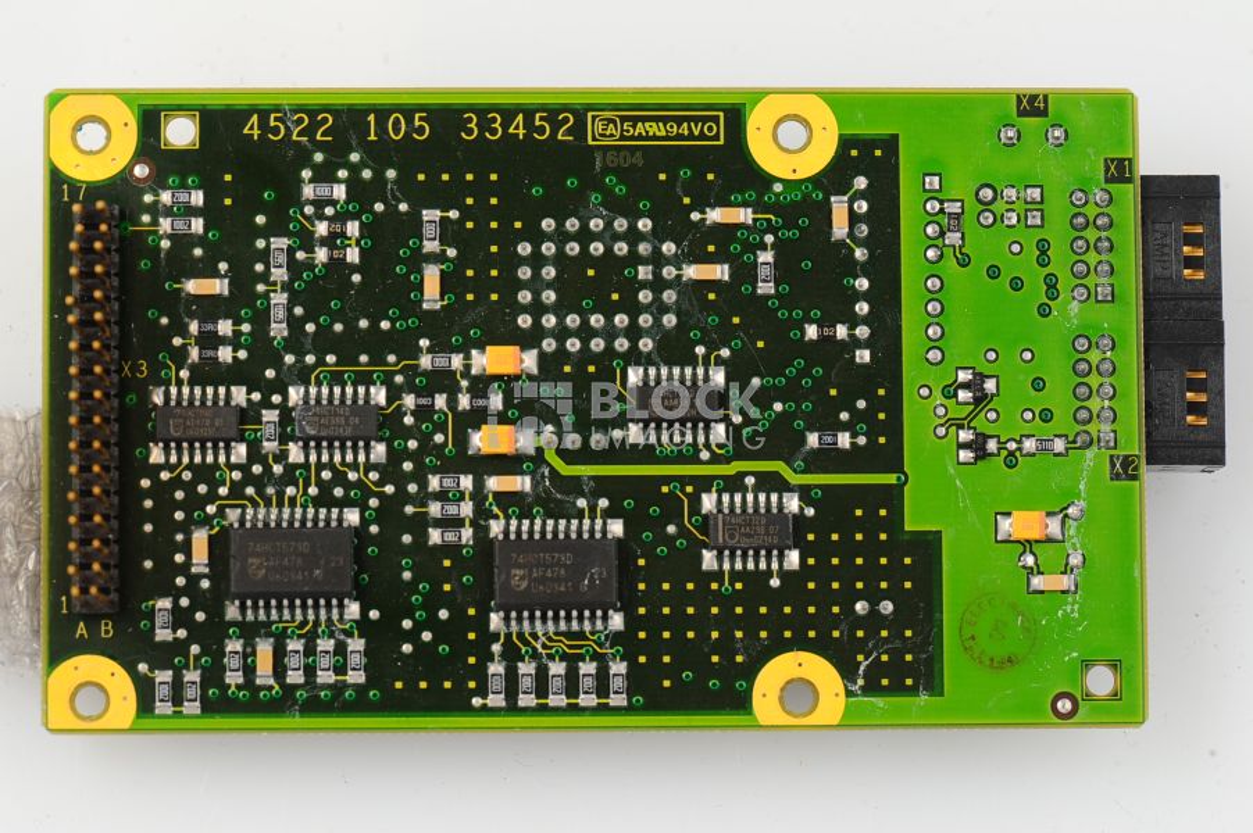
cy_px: 416
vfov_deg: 13.0
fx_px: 3652
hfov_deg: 19.5
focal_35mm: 105
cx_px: 626
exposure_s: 1/160
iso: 400
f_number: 11
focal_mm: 105
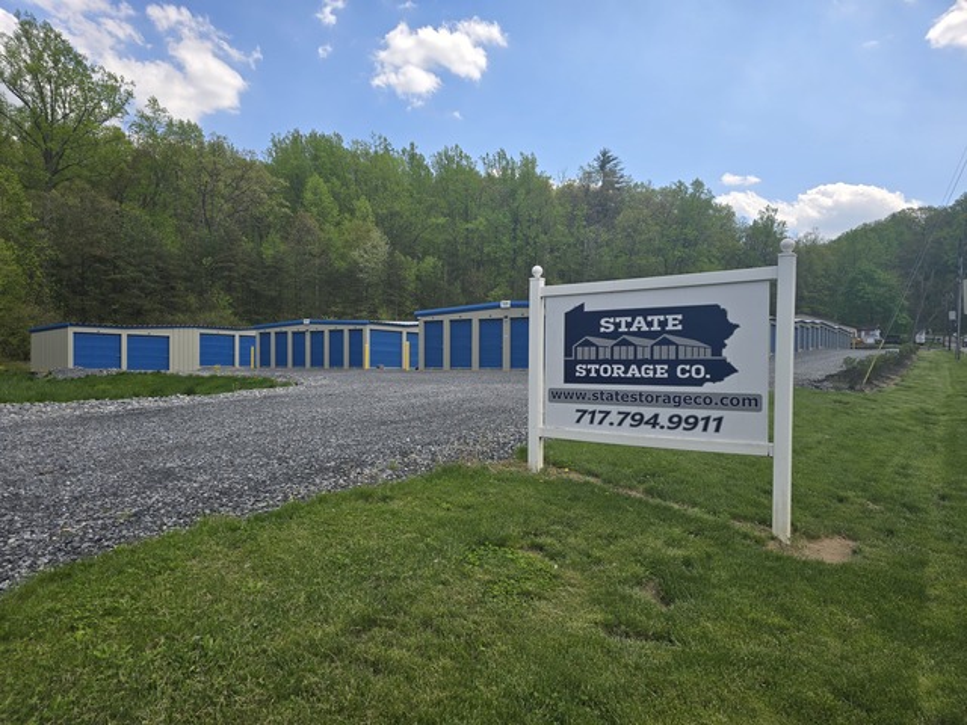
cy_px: 362
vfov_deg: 58.9
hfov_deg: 73.9
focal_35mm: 23
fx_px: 643
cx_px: 484
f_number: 1.7
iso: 12
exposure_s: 1/553
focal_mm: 6.3
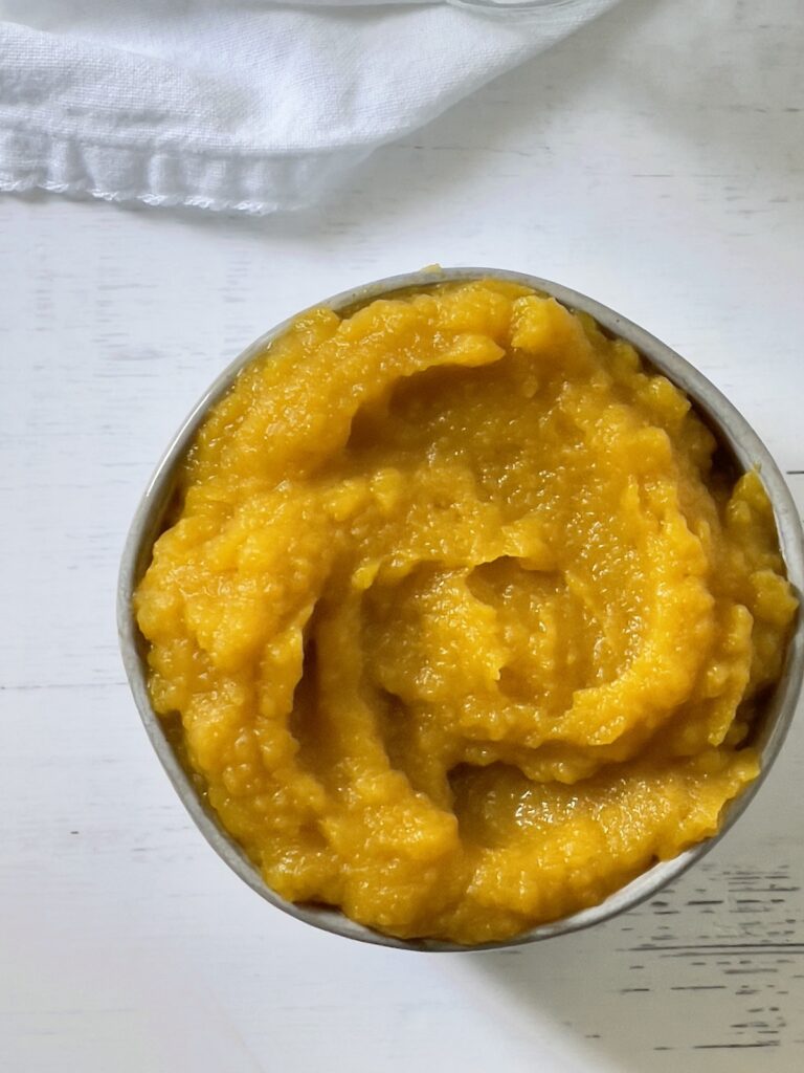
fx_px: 1610
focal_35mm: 52
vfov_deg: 36.8
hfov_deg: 28.0
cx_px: 402
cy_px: 536
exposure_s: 1/122
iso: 100
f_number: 2
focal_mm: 6
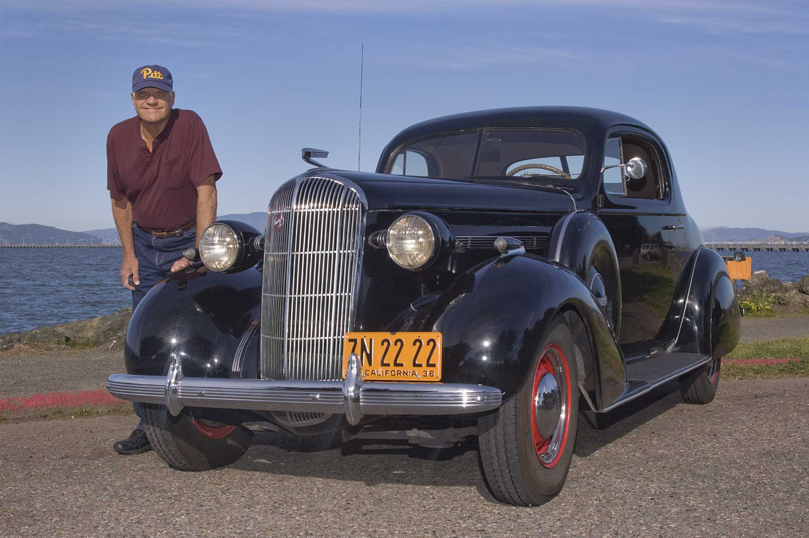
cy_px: 269
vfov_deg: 28.9
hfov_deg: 42.4
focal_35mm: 46
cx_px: 404
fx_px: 1044
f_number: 10
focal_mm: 31
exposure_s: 1/400
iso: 250
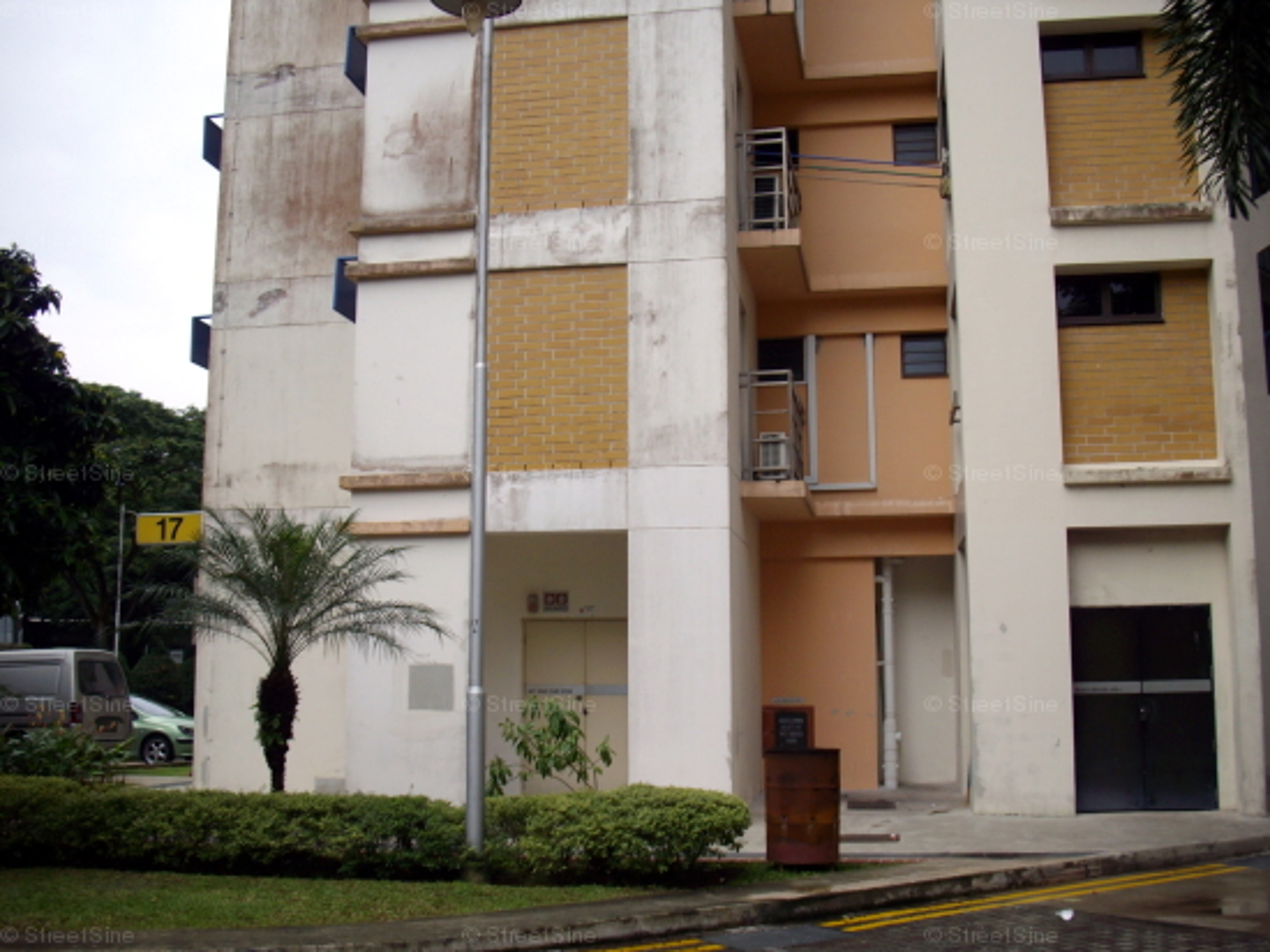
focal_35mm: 37
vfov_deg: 38.6
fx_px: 1357
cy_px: 476
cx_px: 635
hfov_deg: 50.2
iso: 80
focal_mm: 6.2
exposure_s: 1/160
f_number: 5.6
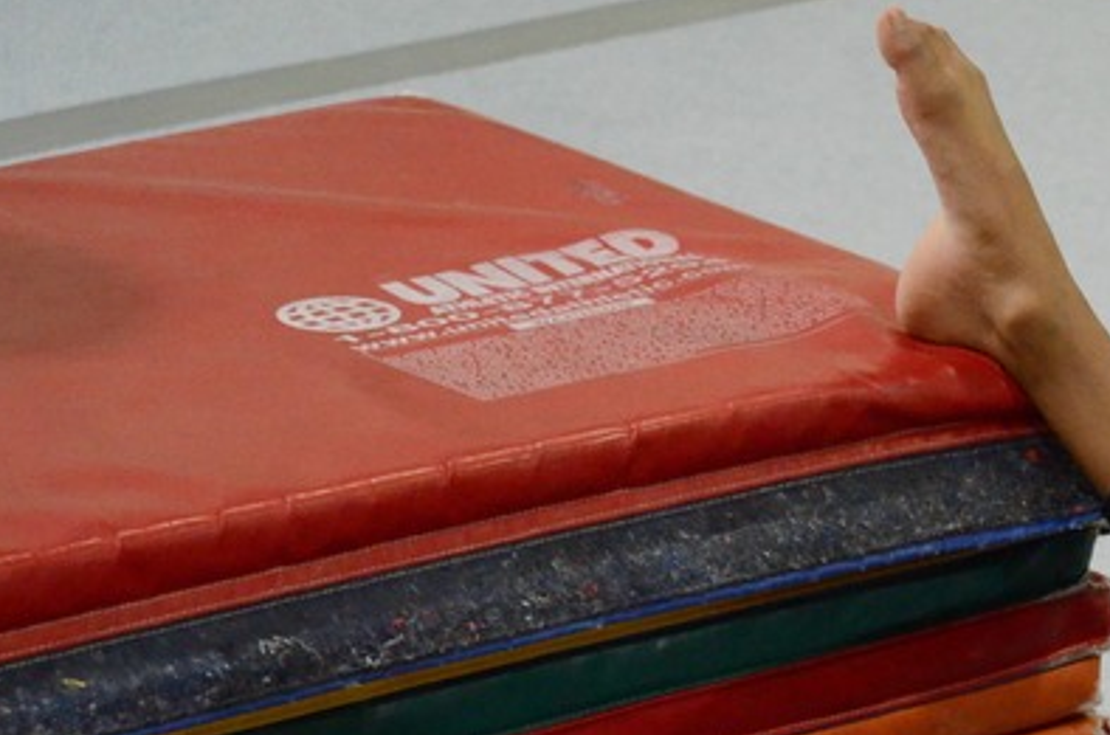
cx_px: 1337
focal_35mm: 210
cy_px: 873
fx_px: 6470
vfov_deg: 6.5
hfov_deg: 9.7
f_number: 4
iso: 3200
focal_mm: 55
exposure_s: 1/100
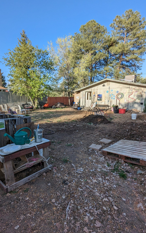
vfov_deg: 88.0
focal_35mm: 19
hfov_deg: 61.8
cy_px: 121
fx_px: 121
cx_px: 60
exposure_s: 1/1387
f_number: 2.2
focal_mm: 2.35
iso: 43
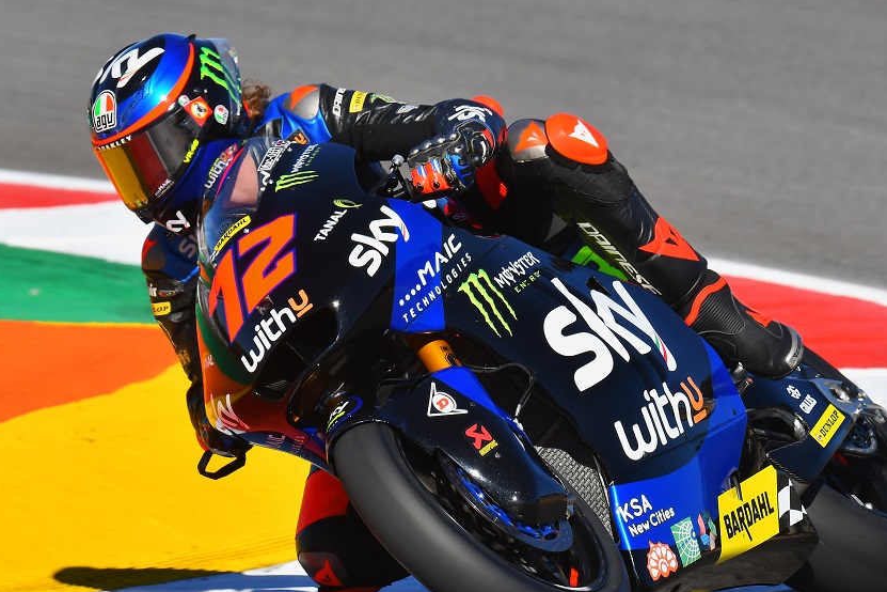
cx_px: 542
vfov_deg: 1.3
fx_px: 26682
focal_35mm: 1083
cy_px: 286
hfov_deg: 1.9
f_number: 10
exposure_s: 1/640
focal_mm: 500
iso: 200
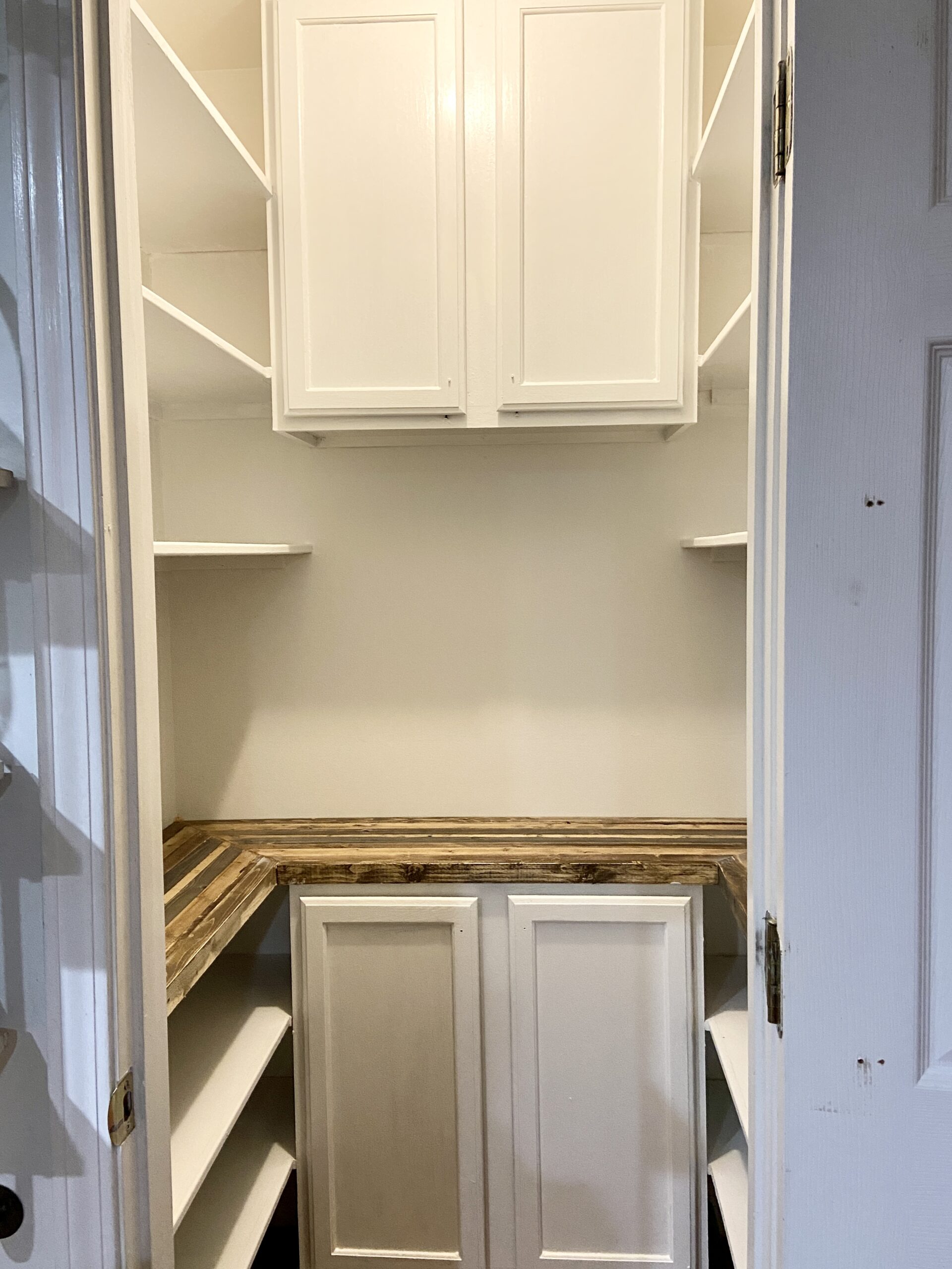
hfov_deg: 53.1
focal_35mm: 26
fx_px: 953
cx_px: 476
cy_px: 634
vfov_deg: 67.3
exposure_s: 1/60
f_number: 1.8
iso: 250
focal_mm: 4.25
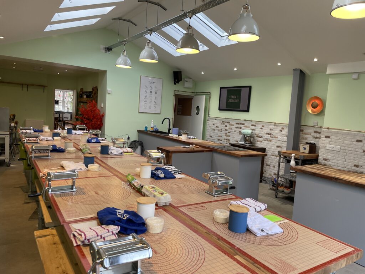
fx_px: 274
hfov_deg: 67.3
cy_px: 137
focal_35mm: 26
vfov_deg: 53.1
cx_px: 182
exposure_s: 1/121
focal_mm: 4.2
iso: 125
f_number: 1.6
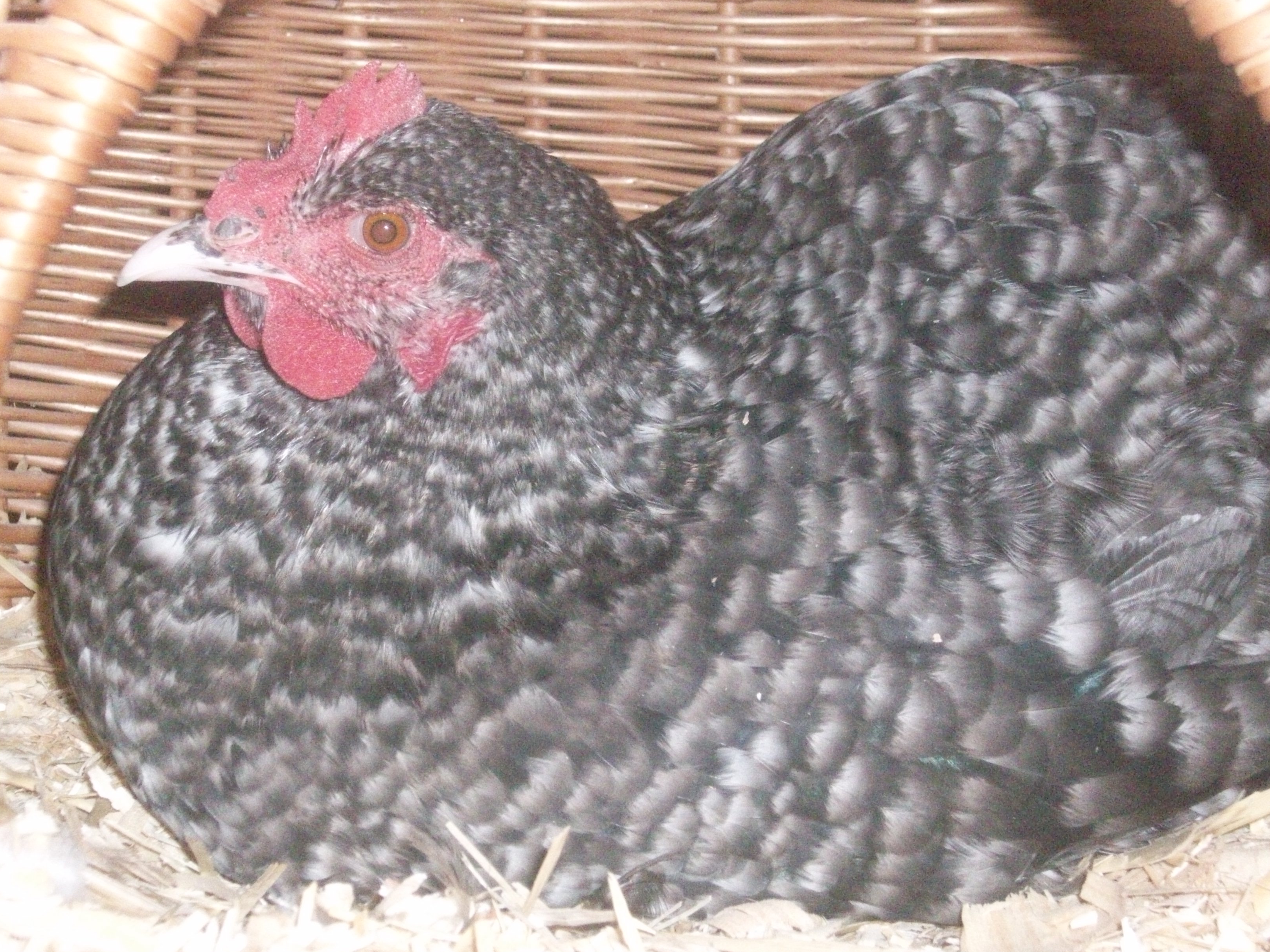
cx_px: 641
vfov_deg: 21.9
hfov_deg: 29.0
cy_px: 479
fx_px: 2458
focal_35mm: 67
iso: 800
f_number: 4.1
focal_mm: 11
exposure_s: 1/194
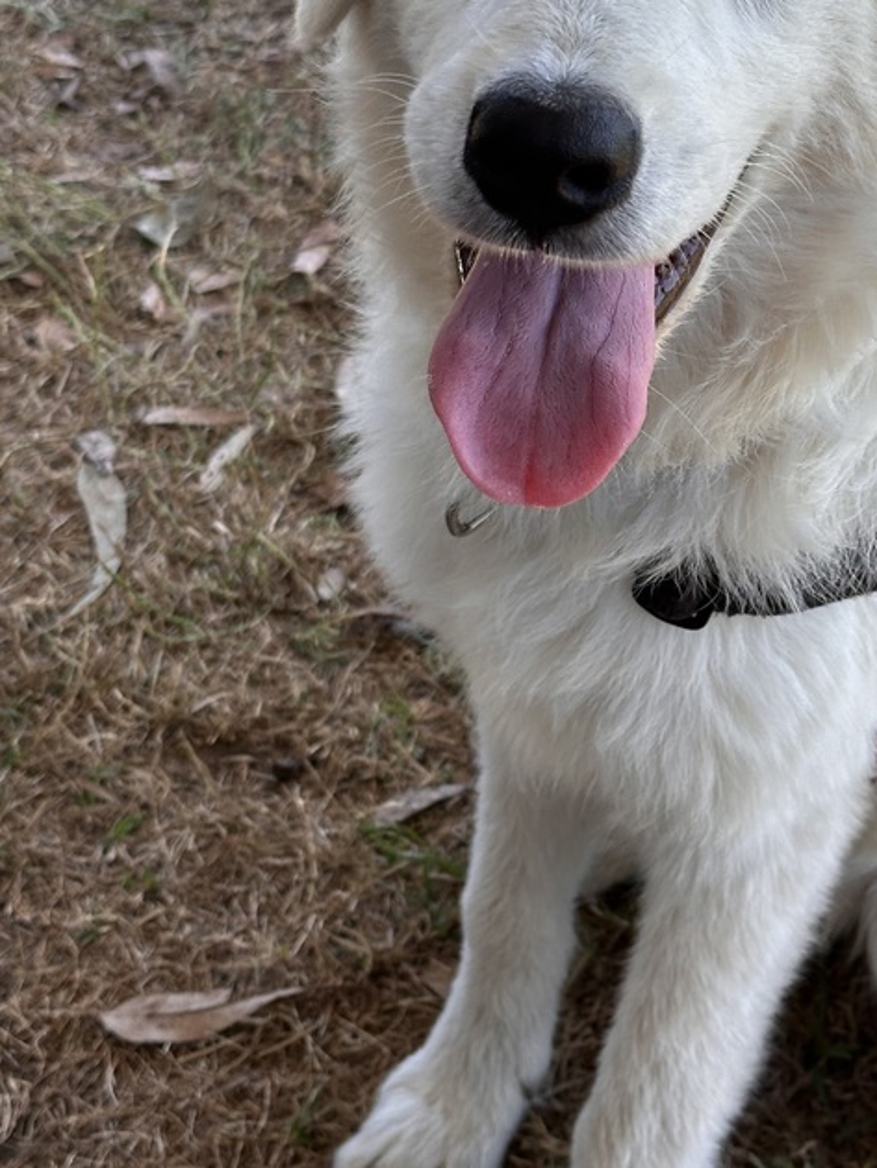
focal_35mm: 78
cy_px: 412
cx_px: 632
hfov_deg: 18.8
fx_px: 2633
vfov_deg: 24.9
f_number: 1.78
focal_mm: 6.86
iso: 64
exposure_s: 1/714
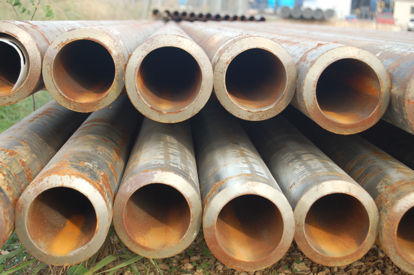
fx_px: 947
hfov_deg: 24.7
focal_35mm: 82
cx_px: 207
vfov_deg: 16.5
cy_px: 138
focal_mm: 55
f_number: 5.6
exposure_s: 1/125
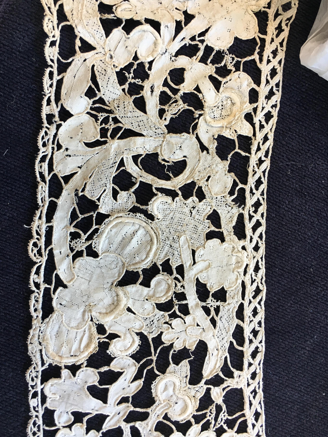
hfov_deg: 44.2
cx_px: 163
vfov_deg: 56.8
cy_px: 208
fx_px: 404
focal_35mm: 32
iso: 50
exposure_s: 1/33
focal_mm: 4.15
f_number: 2.2
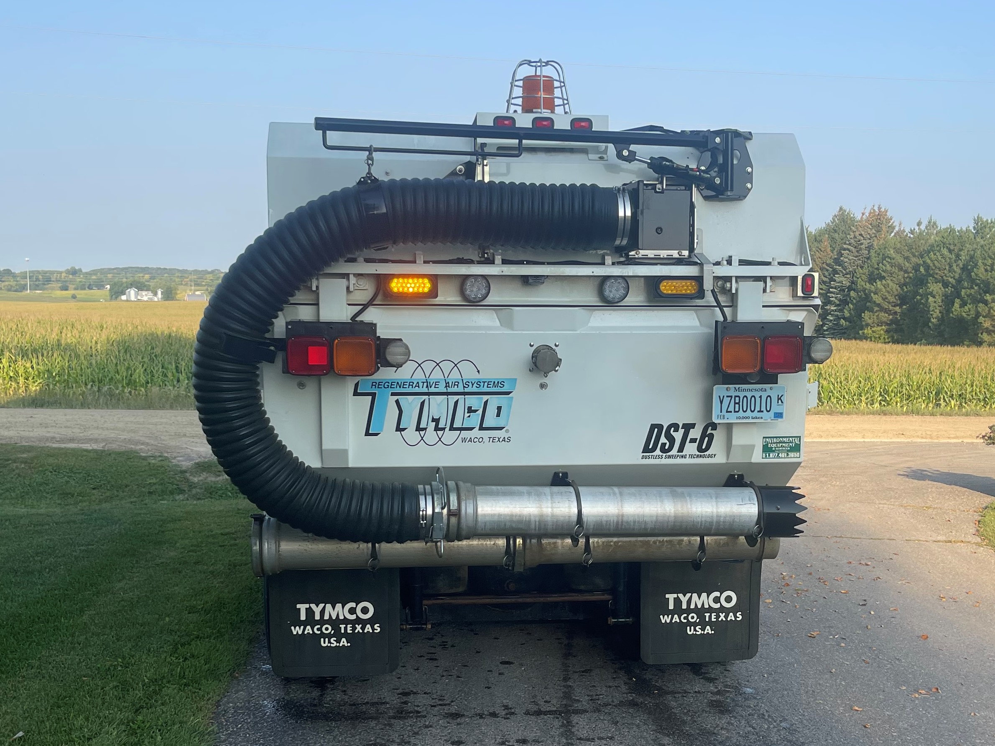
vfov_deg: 53.1
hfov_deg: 67.3
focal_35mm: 26
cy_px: 373
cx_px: 498
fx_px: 747
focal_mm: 5.1
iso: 32
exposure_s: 1/1767
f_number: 1.6
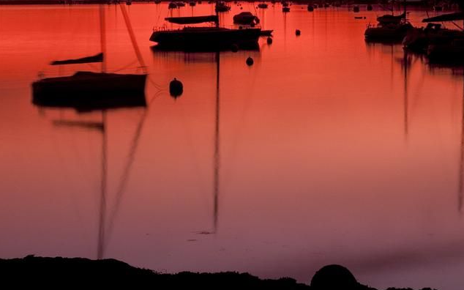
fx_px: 1391
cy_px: 40
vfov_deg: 11.8
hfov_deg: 18.8
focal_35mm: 110
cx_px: 343
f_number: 11
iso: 200
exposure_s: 15
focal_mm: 38
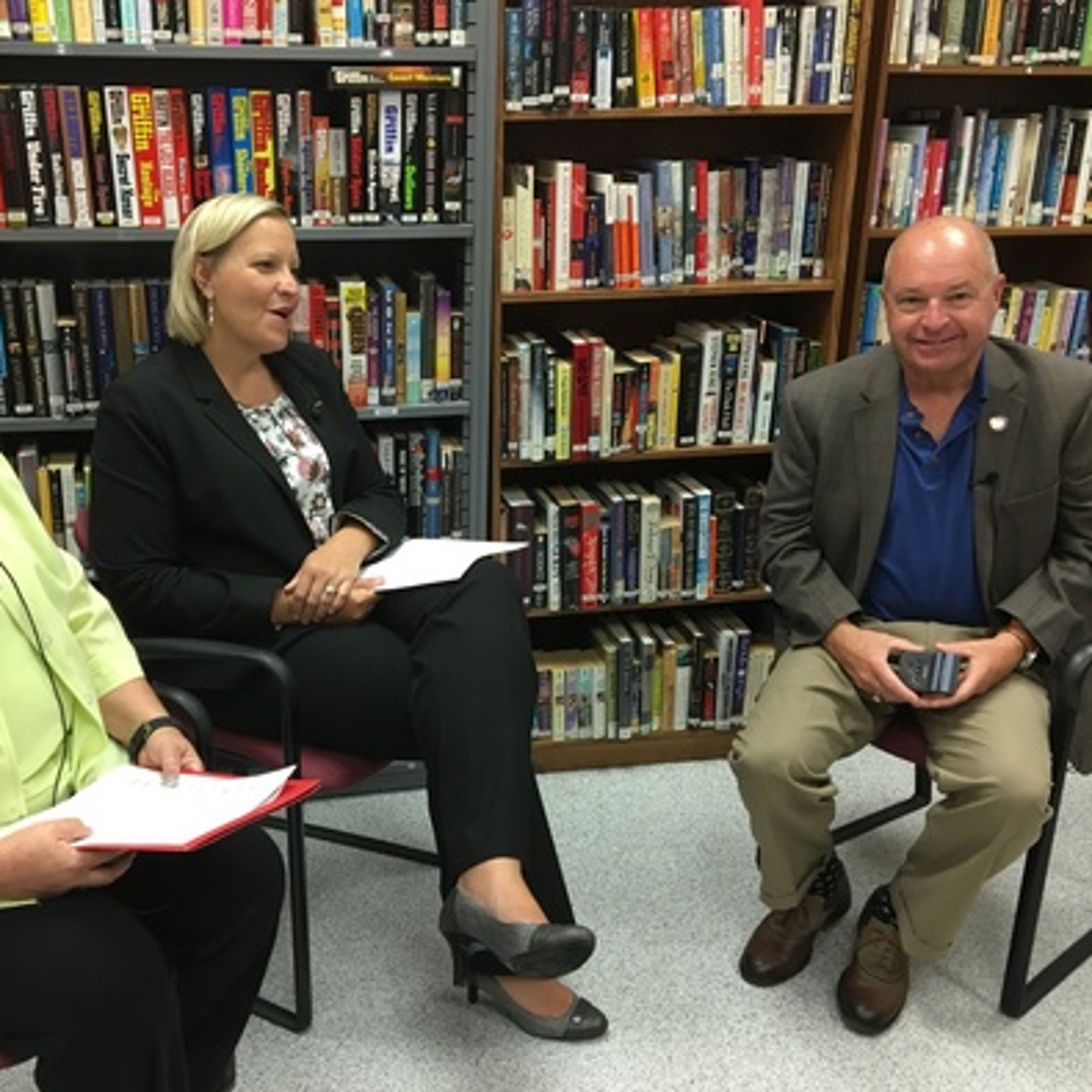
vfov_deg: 47.2
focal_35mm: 35
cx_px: 451
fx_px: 1249
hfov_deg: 47.0
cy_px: 549
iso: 100
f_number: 2.2
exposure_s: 1/30
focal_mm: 4.15
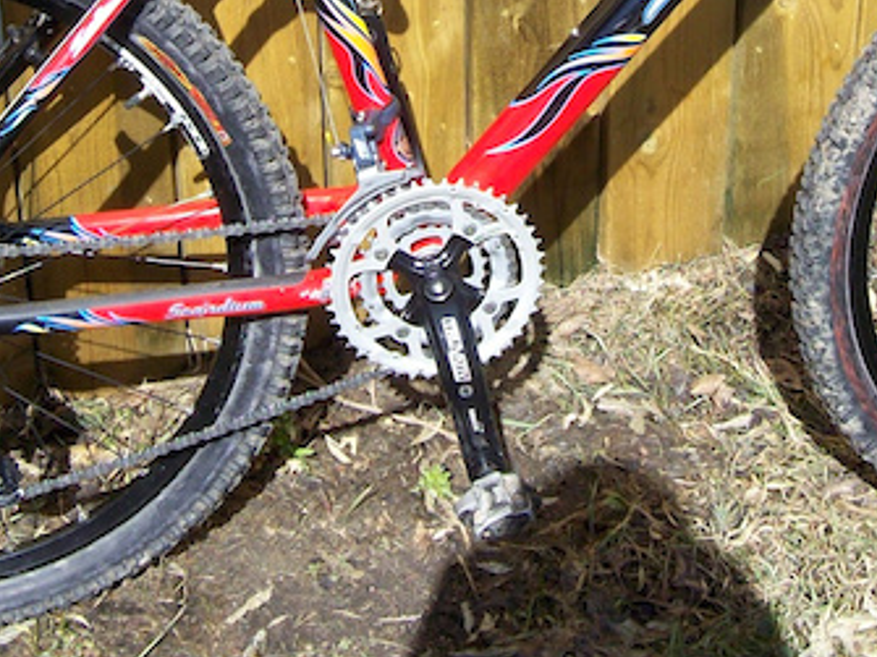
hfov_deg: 22.8
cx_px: 495
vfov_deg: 16.7
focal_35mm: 86
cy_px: -35
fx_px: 2178
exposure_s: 1/306
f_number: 4.8
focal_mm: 6
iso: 80
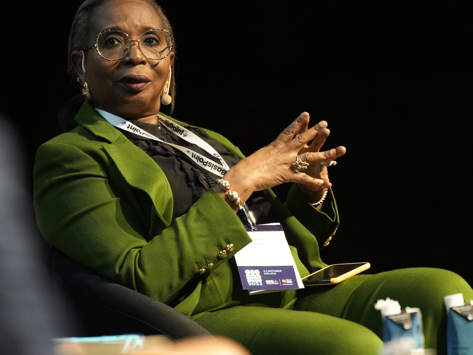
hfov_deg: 5.3
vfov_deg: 4.0
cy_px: 141
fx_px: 5097
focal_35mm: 373
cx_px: 212
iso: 3200
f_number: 2.8
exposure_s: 1/125
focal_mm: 180
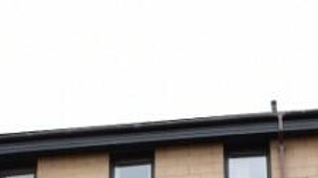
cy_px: 471
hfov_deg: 16.6
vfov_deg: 8.3
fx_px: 1087
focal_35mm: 129
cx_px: 105
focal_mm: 18
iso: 100
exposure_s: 1/200
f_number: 5
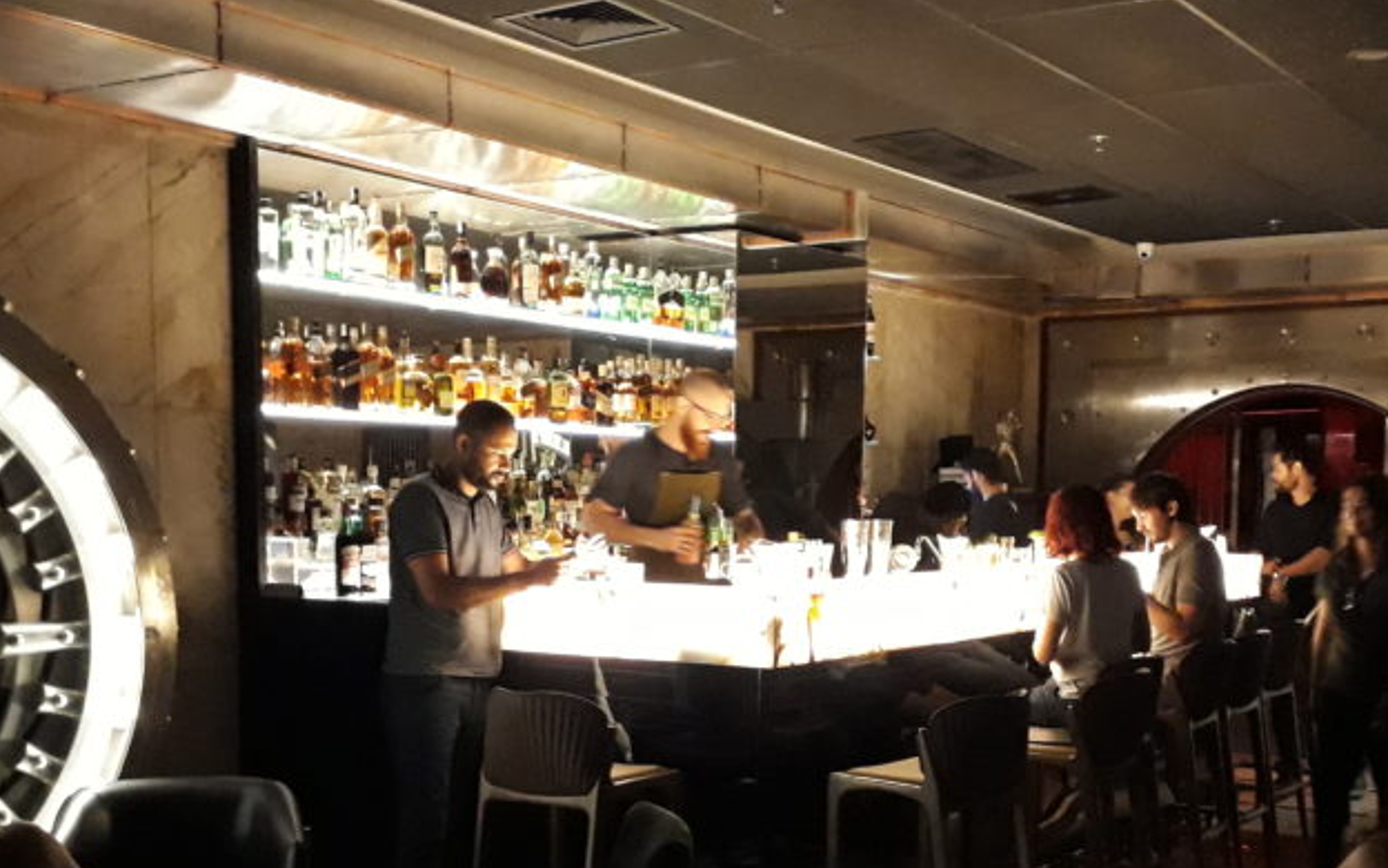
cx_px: 705
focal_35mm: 47
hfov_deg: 42.6
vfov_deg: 27.1
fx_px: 1778
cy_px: 643
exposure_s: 1/15
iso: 640
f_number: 1.9
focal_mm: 3.6
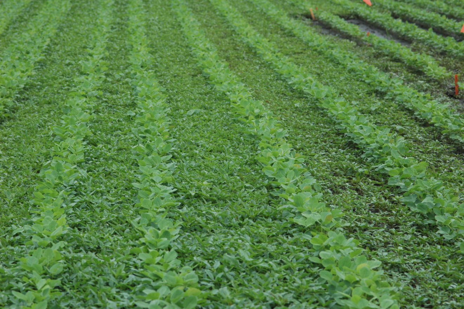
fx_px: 2028
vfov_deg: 8.7
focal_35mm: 158
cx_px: 232
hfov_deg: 13.0
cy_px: 154
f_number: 5.6
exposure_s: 1/500
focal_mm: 105
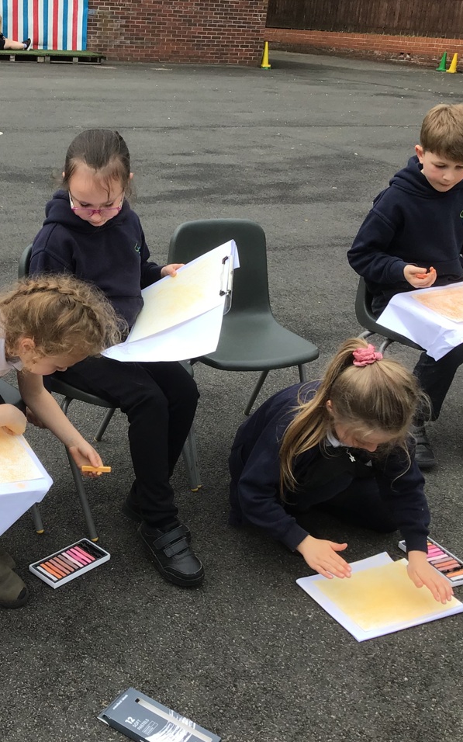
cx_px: 74
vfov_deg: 45.3
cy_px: 371
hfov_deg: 28.4
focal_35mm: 44
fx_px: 889
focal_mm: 3.3
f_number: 2.4
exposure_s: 1/702
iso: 25
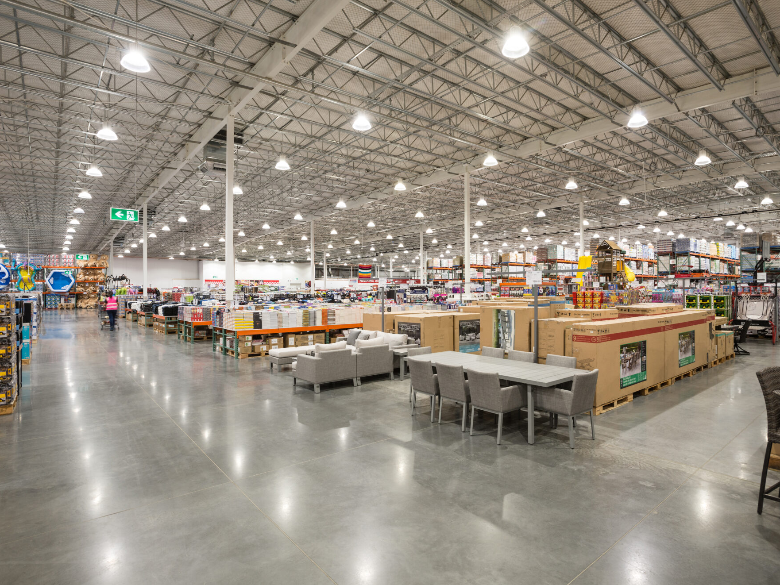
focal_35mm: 19
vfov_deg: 68.7
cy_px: 286
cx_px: 419
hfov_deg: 84.5
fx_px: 428
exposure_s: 1/4
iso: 250
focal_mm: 17
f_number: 11
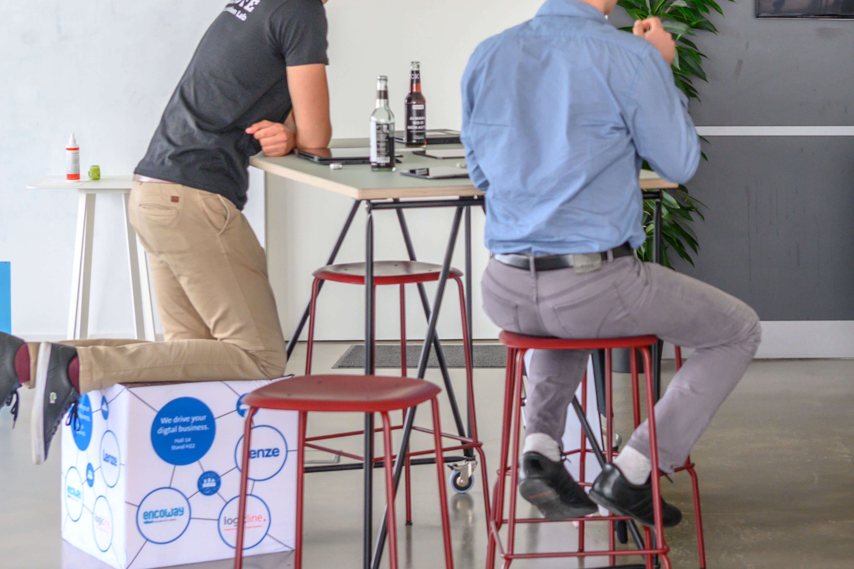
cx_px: 788
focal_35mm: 113
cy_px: 140
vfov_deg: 12.1
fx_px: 2680
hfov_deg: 17.8
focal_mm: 50
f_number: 5
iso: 640
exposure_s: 1/80
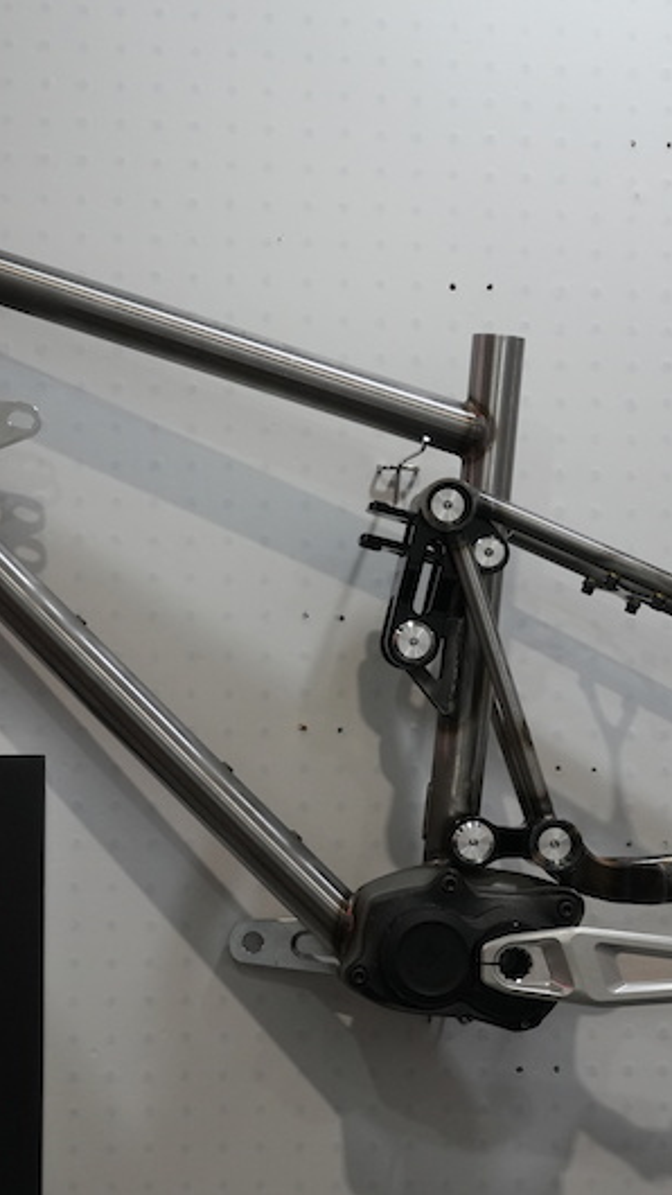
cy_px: 596
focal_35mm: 128
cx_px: 338
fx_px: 4056
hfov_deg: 9.5
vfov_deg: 16.8
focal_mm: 54
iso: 1000
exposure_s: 1/160
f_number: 5
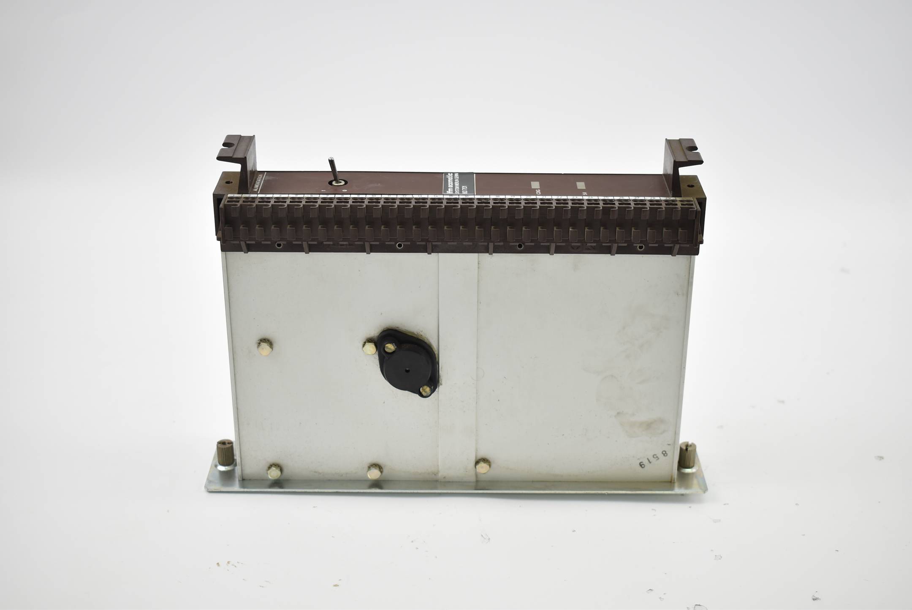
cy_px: 305
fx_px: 1331
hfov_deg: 37.8
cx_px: 456
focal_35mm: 52
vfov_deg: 25.8
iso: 220
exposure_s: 1/60
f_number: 4.5
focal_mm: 35
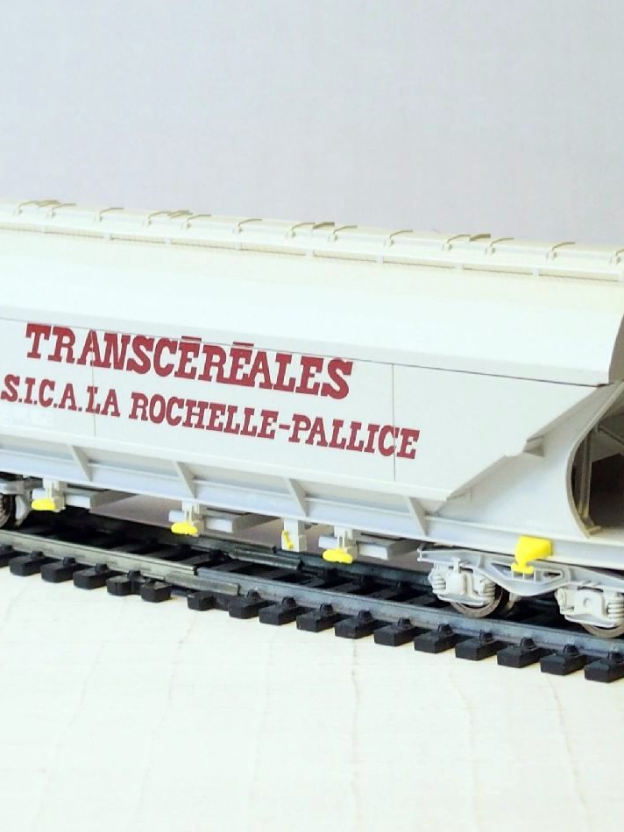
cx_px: 339
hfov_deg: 23.6
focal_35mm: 62
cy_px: 418
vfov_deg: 31.2
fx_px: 1491
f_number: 2.8
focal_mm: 9.8
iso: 320
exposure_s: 1/100
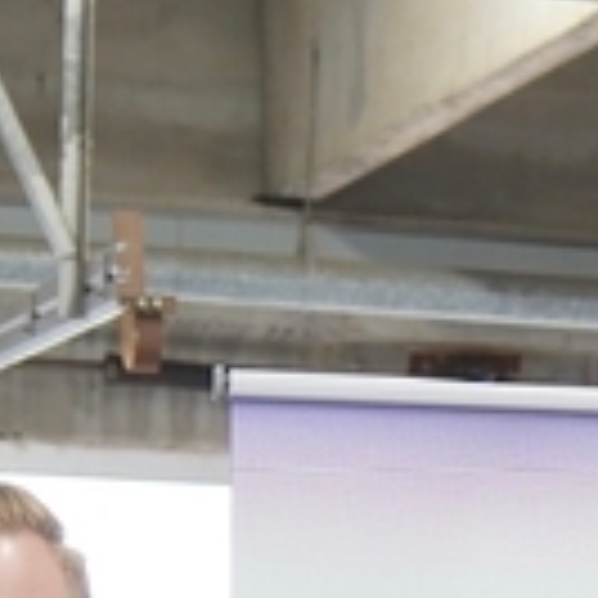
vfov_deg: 8.2
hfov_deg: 8.6
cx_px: 764
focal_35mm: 201
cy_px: 1286
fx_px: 3928
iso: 500
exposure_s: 1/60
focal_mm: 35
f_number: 4
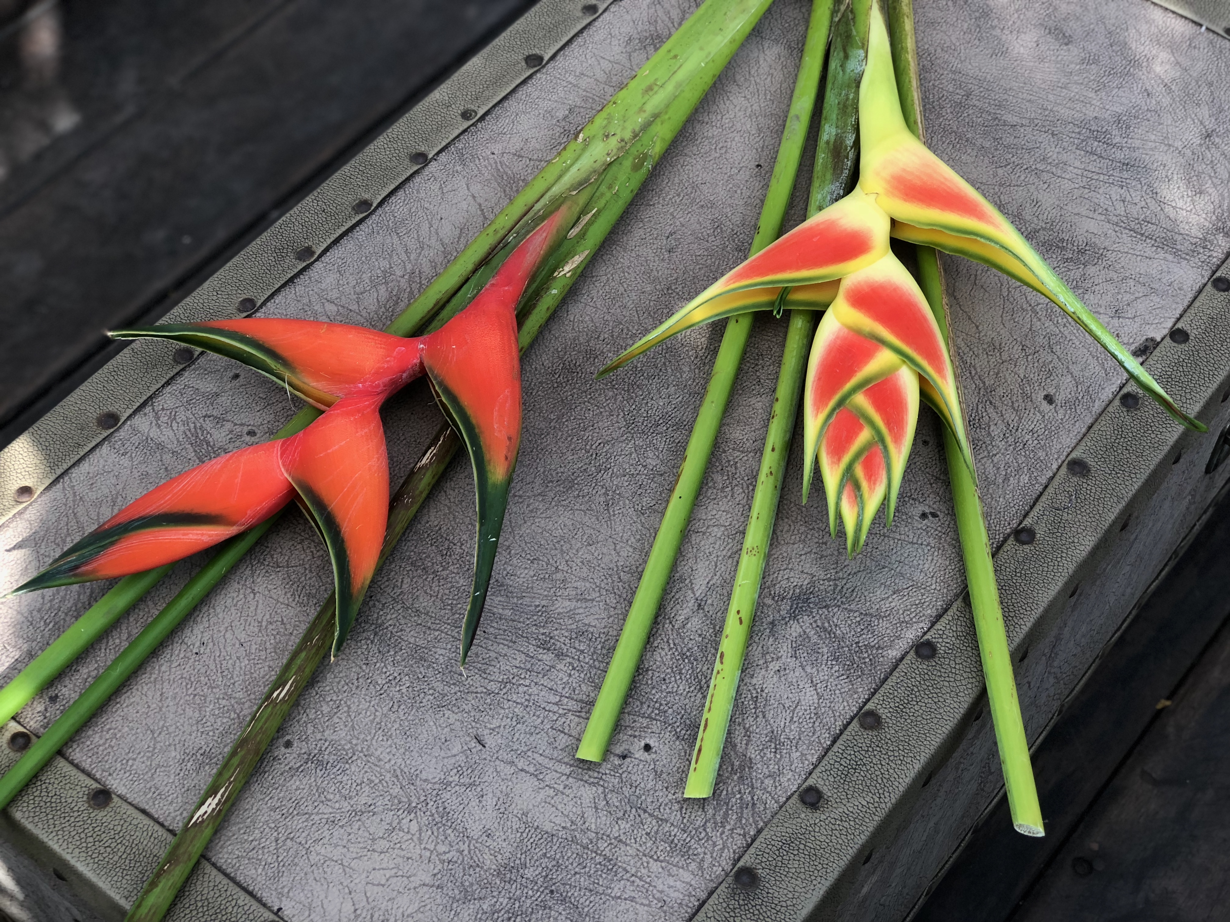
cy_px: 461
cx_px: 615
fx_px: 2025
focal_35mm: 57
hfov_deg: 33.8
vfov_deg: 25.7
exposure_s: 1/60
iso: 32
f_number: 2.8
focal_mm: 6.6
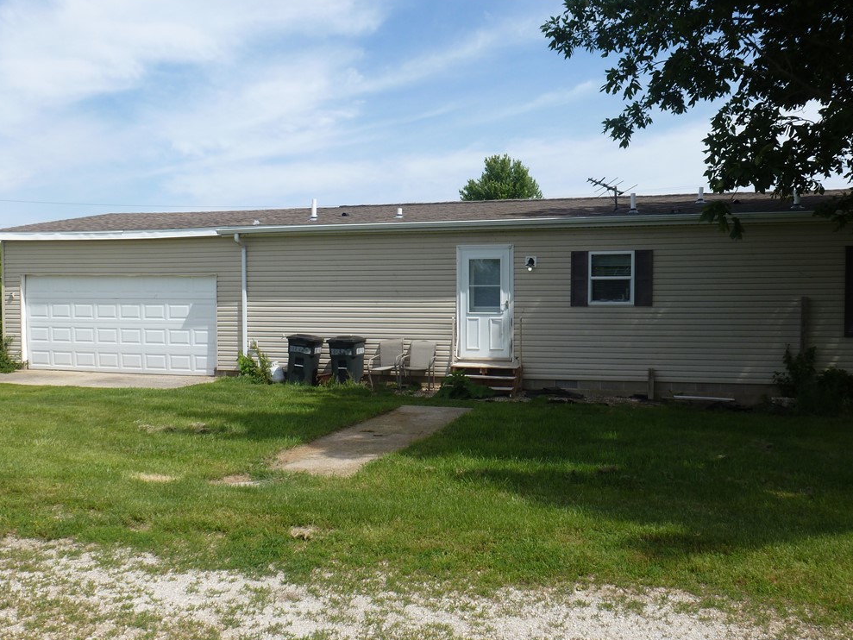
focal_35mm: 29
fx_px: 715
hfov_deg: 61.7
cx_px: 424
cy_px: 321
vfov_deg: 48.2
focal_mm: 5
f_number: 4.5
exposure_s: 1/500
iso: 100
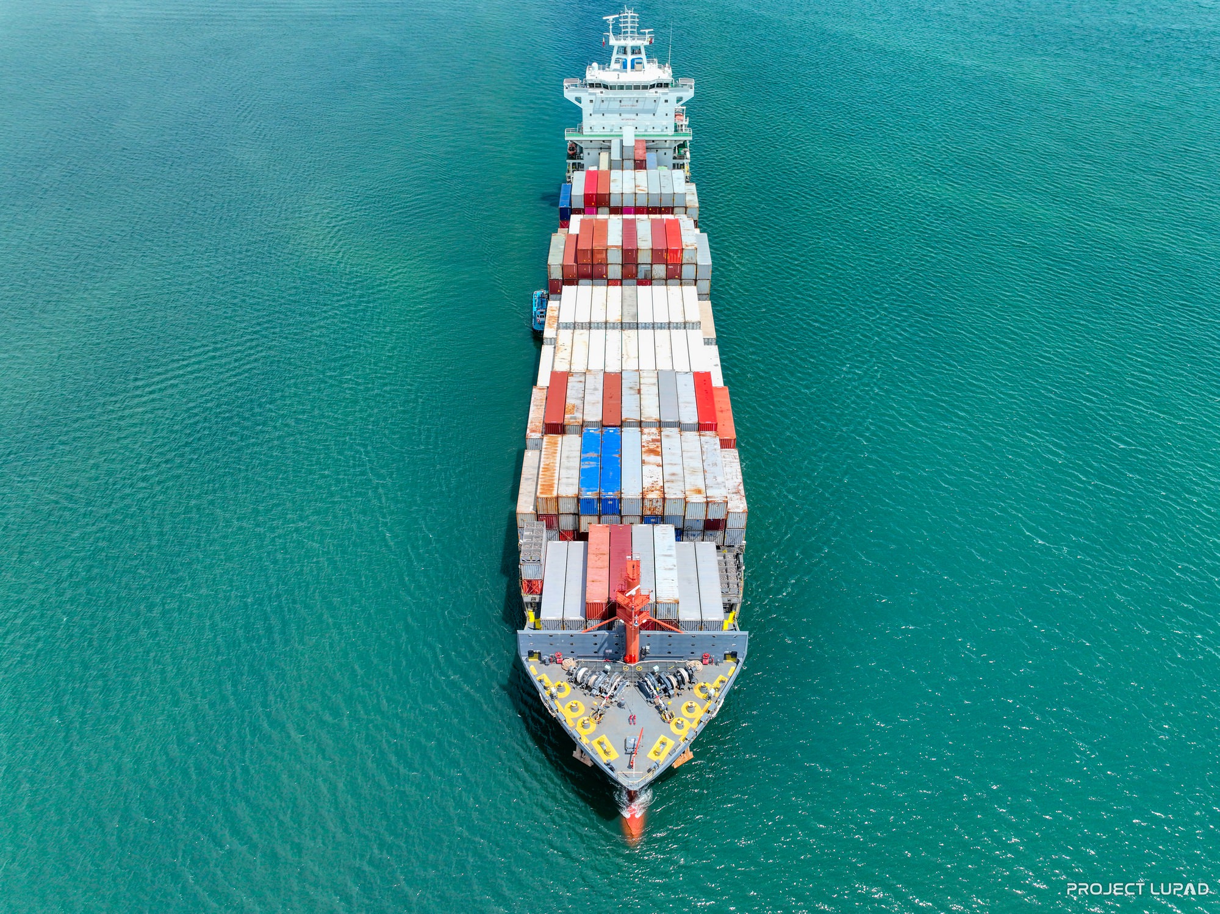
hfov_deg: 71.6
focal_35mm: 24
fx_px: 845
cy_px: 457
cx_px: 610
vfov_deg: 56.8
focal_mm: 12.29
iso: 200
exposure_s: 1/2000
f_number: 2.8
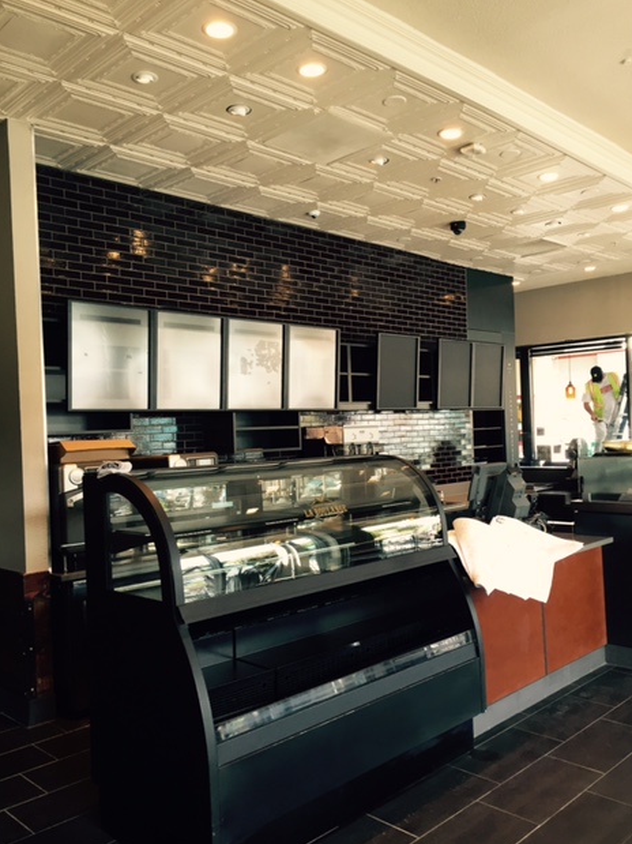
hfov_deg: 46.8
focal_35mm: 30
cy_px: 434
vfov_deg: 60.0
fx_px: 731
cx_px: 319
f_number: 2.2
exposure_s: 1/30
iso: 32
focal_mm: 4.15
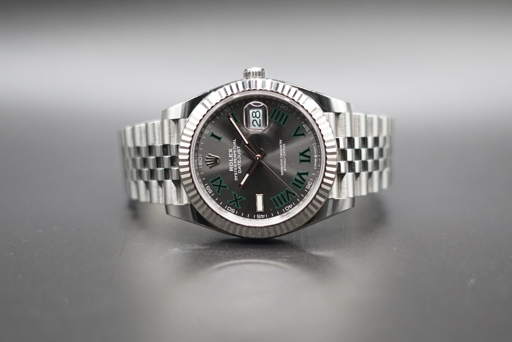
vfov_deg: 27.0
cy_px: 171
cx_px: 256
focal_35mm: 50
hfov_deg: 39.6
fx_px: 711
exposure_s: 1/250
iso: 500
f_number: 2
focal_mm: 50
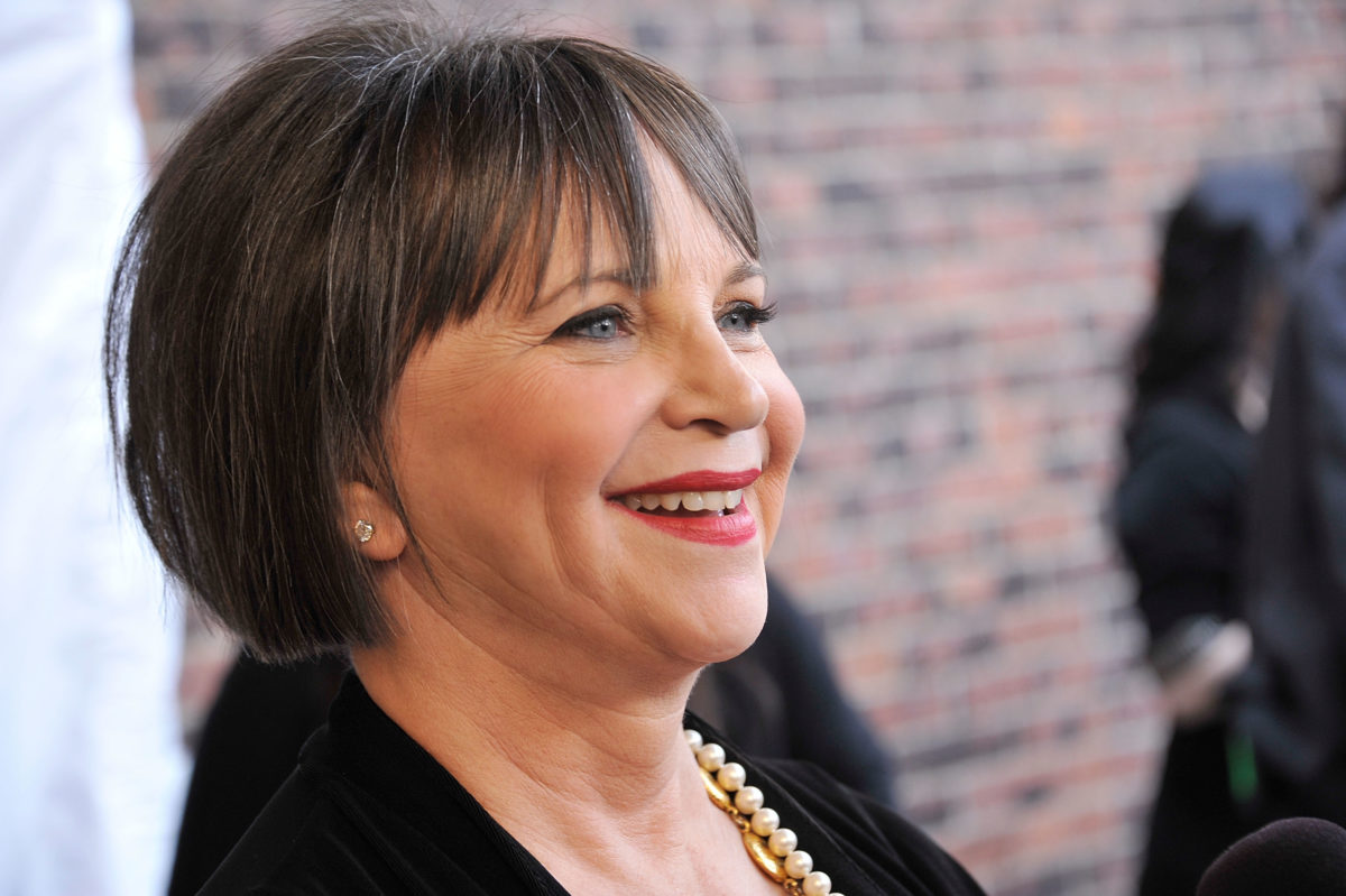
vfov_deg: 13.7
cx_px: 673
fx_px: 3737
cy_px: 448
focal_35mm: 100
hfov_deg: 20.4
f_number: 5.6
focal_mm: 100
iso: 800
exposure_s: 1/125
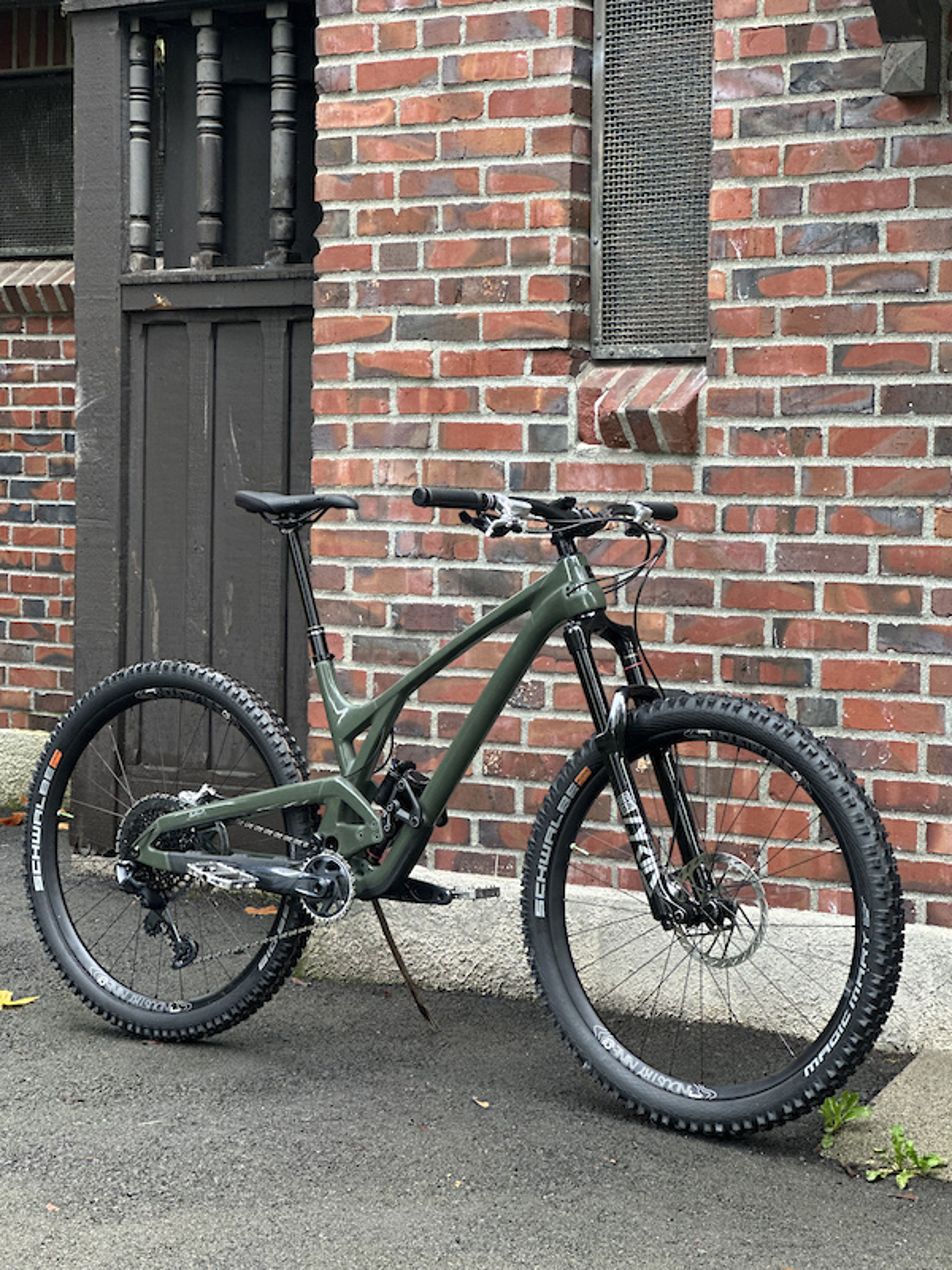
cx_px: 476
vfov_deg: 25.3
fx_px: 2824
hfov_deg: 19.1
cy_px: 635
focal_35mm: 77
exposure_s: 1/113
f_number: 2.8
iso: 250
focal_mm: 9
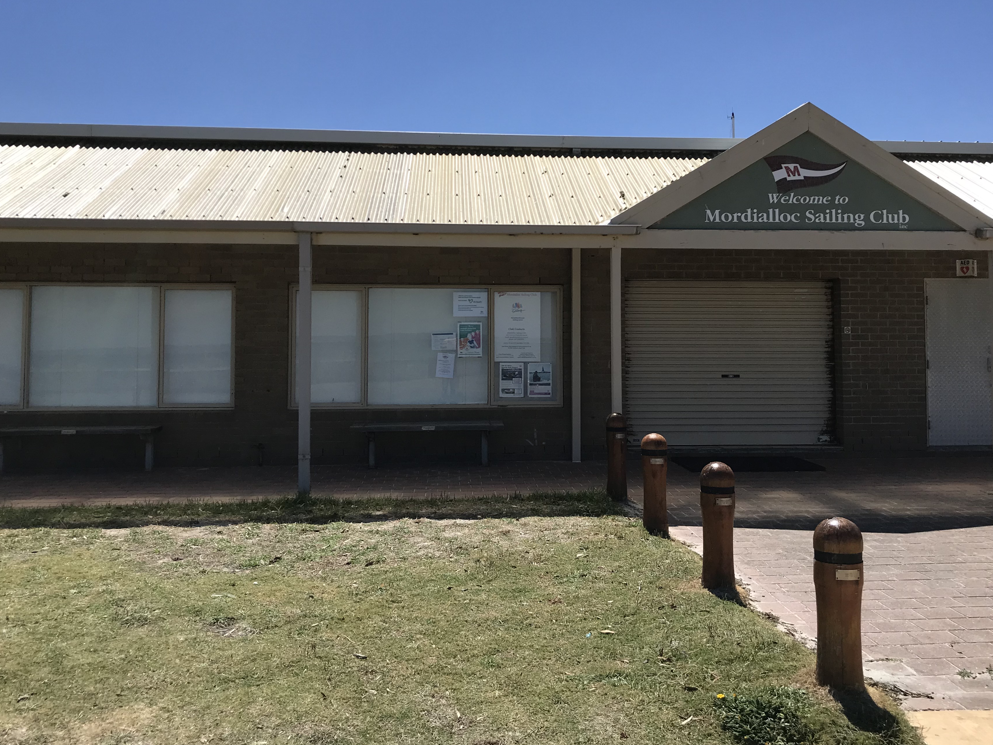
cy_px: 312
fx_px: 947
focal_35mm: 33
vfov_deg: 42.8
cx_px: 531
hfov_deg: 55.3
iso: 20
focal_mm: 3.99
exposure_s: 1/3425
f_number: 1.8
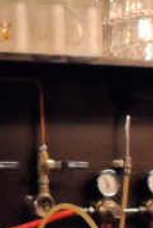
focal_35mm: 151
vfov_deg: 13.5
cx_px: 101
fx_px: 959
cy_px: 193
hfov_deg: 9.1
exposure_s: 1/15
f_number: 2.5
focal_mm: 4.5
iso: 640
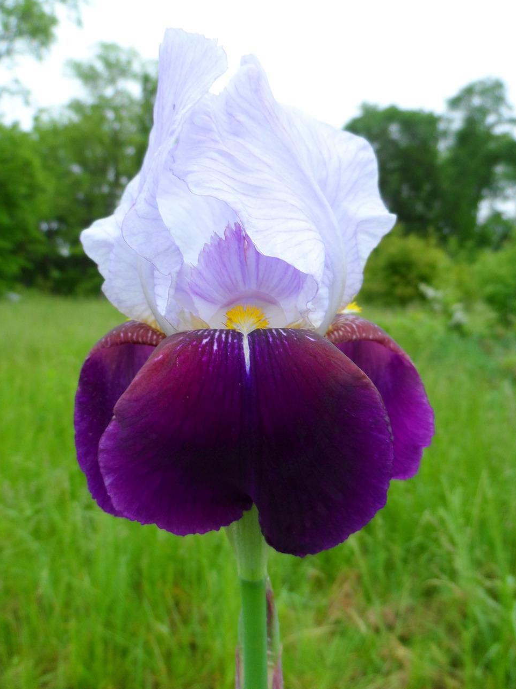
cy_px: 336
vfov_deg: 69.4
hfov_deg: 54.9
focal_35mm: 25
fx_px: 497
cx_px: 250
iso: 80
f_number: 3.2
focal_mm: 4
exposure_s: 1/125
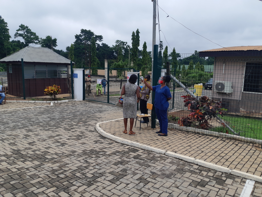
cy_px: 98
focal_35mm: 26
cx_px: 131
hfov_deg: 67.3
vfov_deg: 53.1
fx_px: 197
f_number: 1.7
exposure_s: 1/468
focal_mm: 3.93
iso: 40
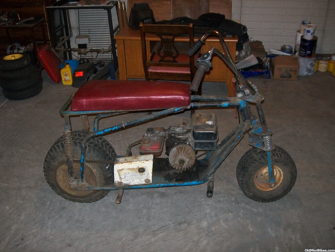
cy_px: 126
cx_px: 168
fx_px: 348
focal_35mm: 36
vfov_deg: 39.7
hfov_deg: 51.4
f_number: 2.7
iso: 240
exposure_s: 1/30
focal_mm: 6
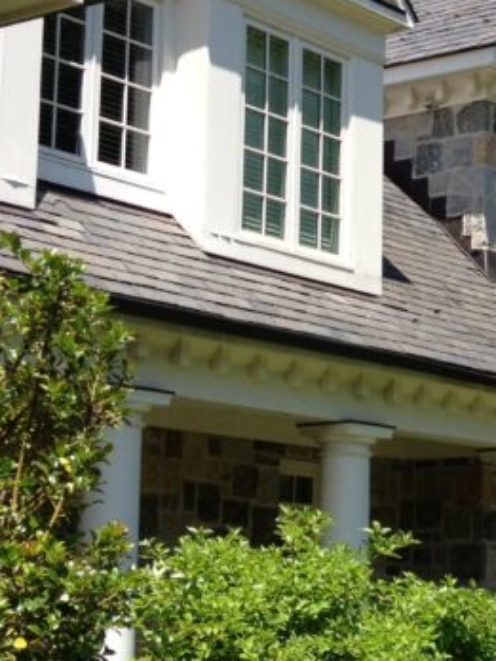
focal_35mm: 103
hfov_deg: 13.6
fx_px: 1968
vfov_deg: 19.1
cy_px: 359
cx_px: 715
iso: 64
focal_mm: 4.28
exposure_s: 1/1013
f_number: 2.4
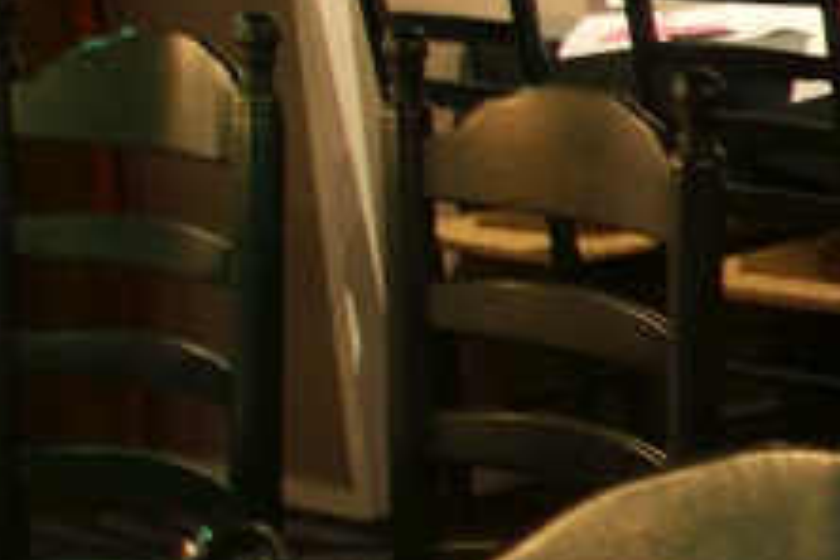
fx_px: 3033
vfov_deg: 10.5
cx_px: 2119
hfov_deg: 12.1
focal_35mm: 130
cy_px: 193
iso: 500
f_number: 1.8
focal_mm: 8.8
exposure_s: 1/6
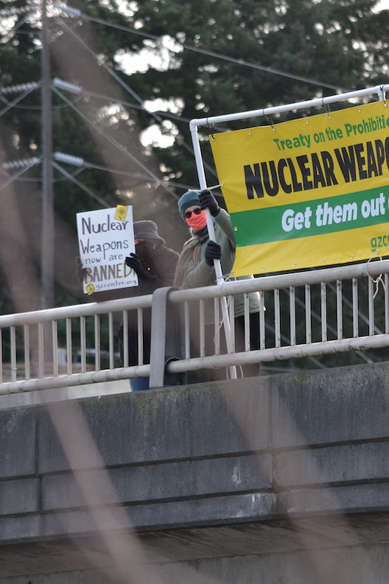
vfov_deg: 6.1
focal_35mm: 340
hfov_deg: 4.0
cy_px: 292
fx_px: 5515
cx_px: 351
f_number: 5.6
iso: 360
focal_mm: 150
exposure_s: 1/500
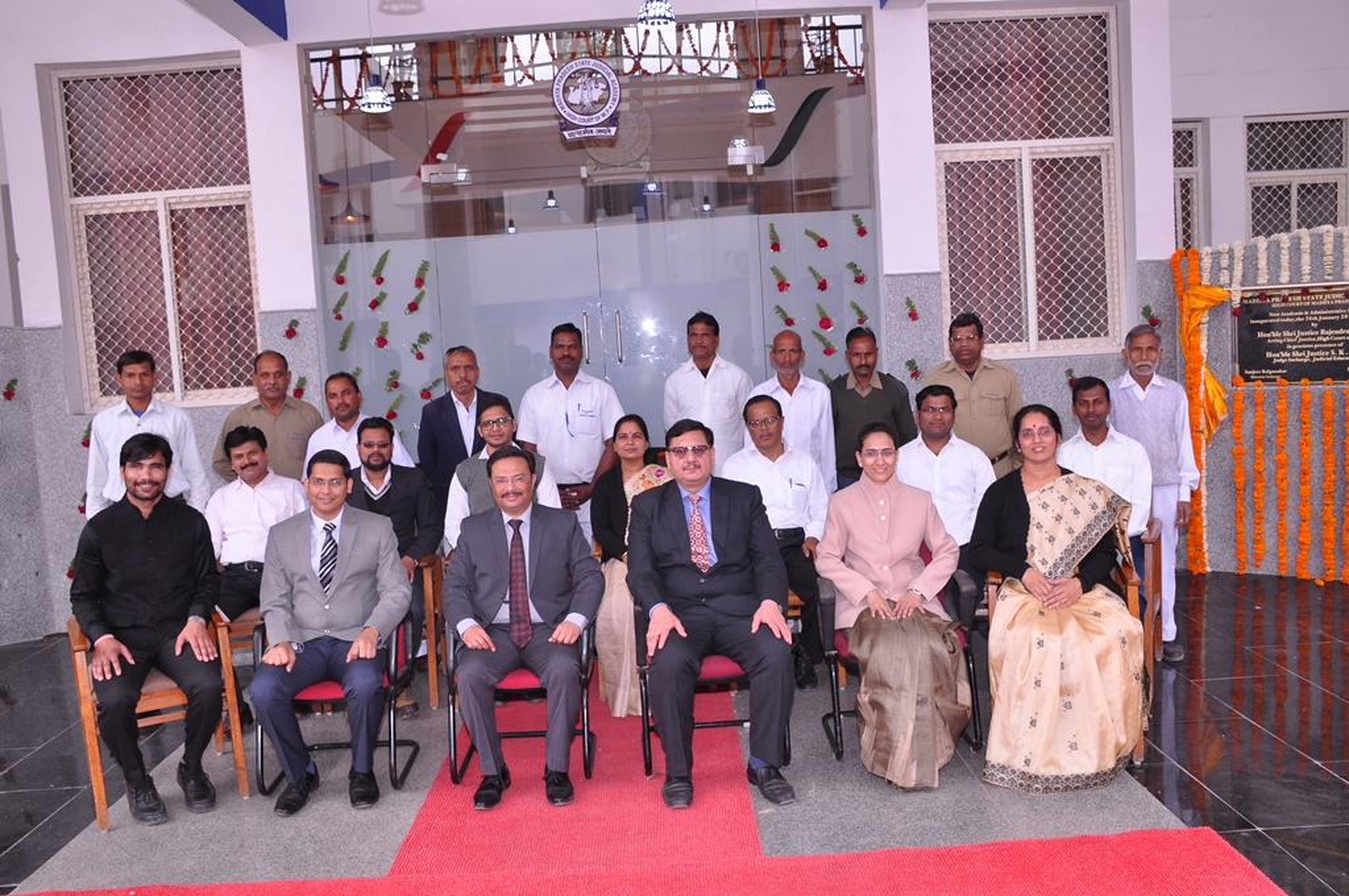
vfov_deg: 43.5
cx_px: 674
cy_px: 448
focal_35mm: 30
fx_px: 1123
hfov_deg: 62.0
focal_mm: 20
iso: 400
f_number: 6.3
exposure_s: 1/160
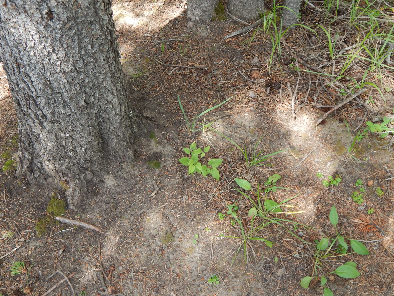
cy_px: 148
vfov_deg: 37.7
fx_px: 433
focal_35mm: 38
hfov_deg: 49.0
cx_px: 197
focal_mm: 6.8
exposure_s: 1/100
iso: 125
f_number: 3.4
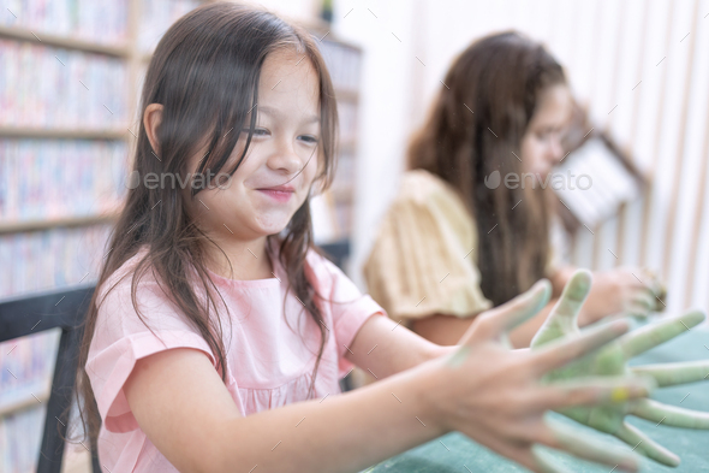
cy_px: 236
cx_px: 354
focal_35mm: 35
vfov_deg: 37.8
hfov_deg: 54.4
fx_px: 689
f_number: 1.4
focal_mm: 35
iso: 320
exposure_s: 1/320
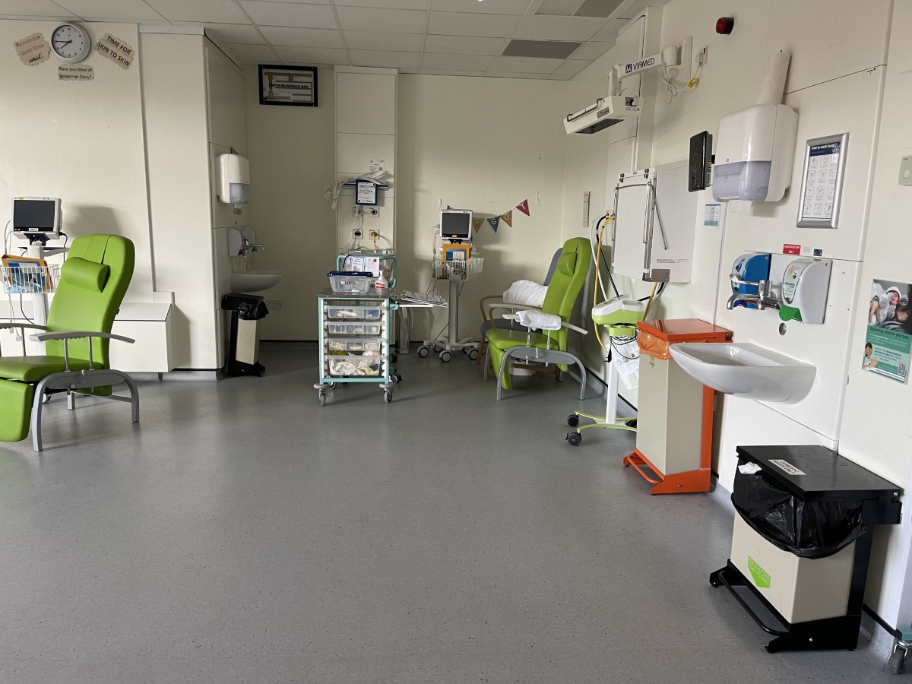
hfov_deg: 67.3
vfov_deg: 53.1
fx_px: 685
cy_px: 342
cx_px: 456
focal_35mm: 26
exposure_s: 1/50
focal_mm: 5.1
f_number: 1.6
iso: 125
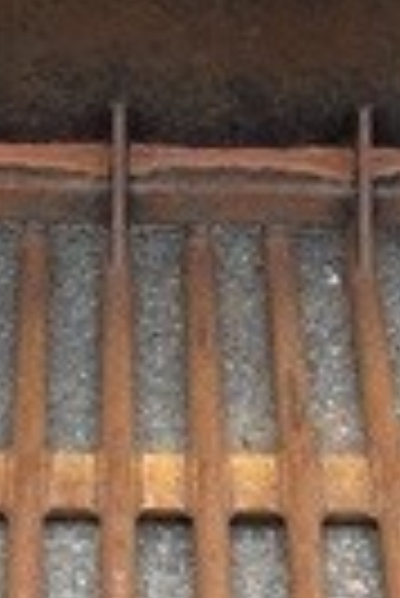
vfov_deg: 13.2
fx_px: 2576
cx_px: 130
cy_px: 279
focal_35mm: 155
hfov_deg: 8.9
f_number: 2.4
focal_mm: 3.3
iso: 25
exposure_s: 1/133
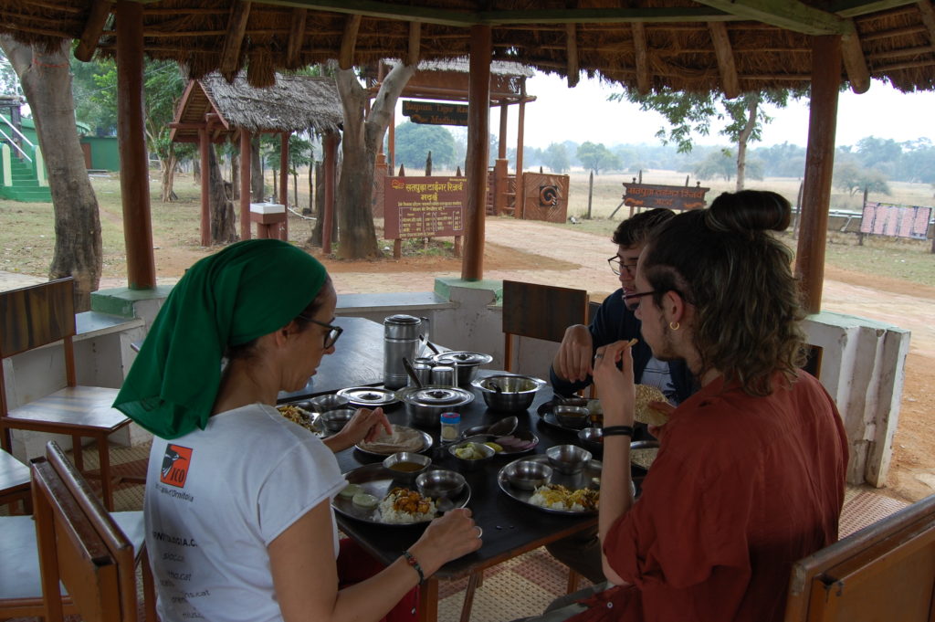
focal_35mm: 27
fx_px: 701
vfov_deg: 47.9
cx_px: 468
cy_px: 311
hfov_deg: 67.4
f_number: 7.1
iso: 200
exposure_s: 1/60
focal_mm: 18
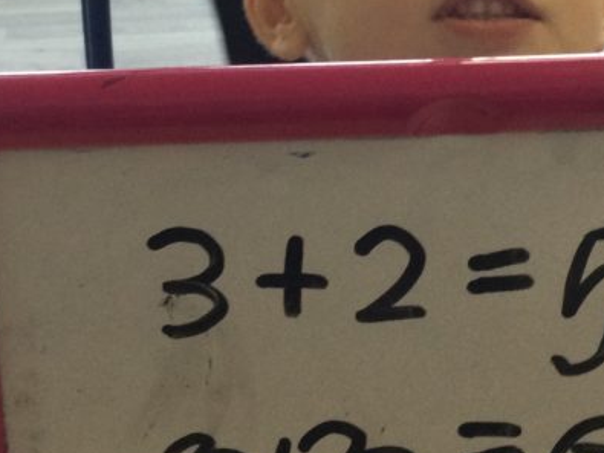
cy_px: 143
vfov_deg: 14.9
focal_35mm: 99
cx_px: 391
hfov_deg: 19.8
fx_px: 1727
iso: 100
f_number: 2.4
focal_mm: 3.3
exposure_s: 1/33
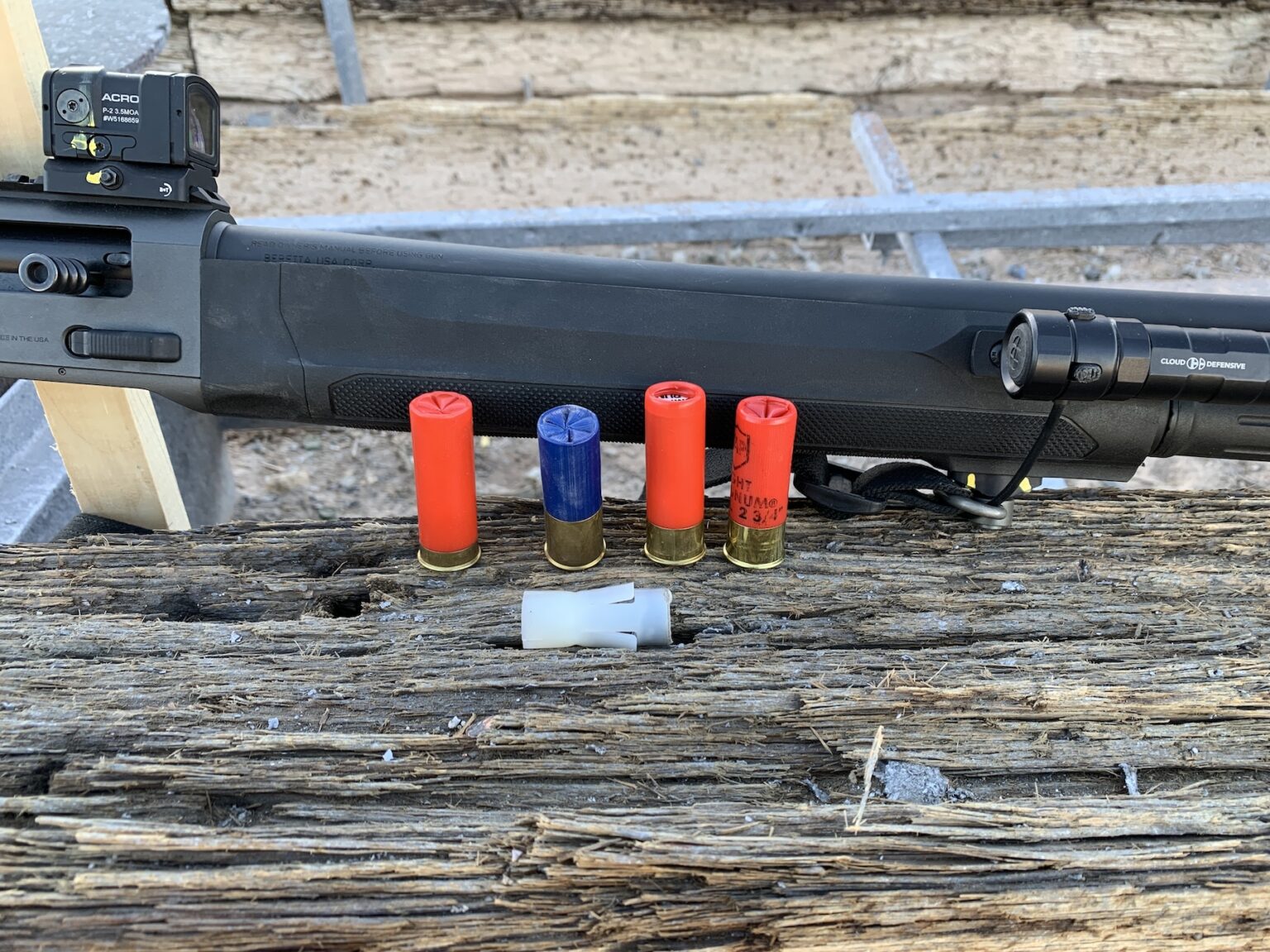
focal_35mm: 26
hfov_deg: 67.3
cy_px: 476
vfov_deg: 53.1
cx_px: 635
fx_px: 954
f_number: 1.8
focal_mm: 4.25
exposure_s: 1/122
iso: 50
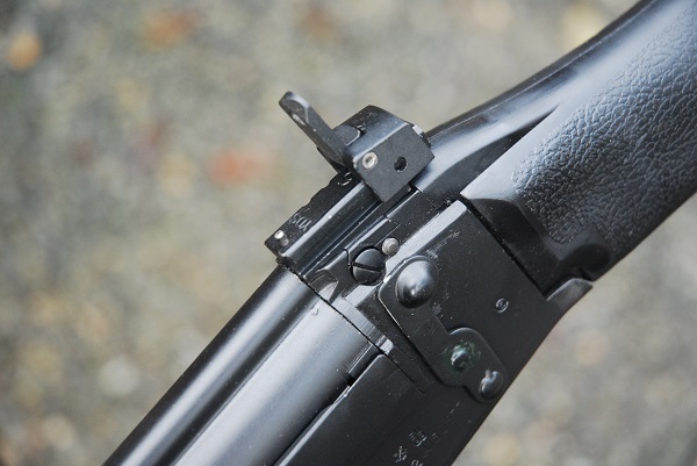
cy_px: 233
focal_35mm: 105
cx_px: 348
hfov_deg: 19.4
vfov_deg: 13.1
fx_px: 2034
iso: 640
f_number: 4.5
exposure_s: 1/125
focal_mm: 70
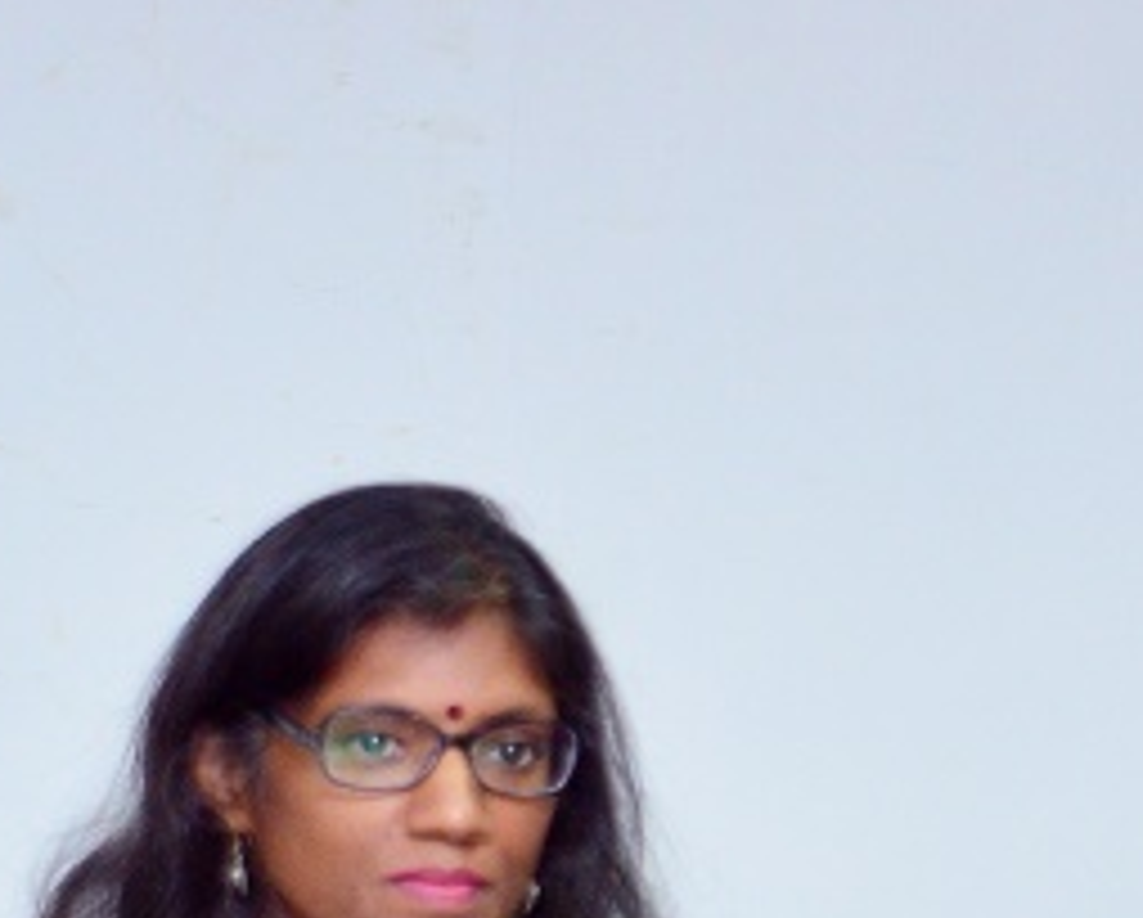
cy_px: 911
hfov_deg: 10.5
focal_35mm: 170
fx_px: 5760
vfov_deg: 9.1
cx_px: 2236
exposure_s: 1/160
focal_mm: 45
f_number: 4.5
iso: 2500
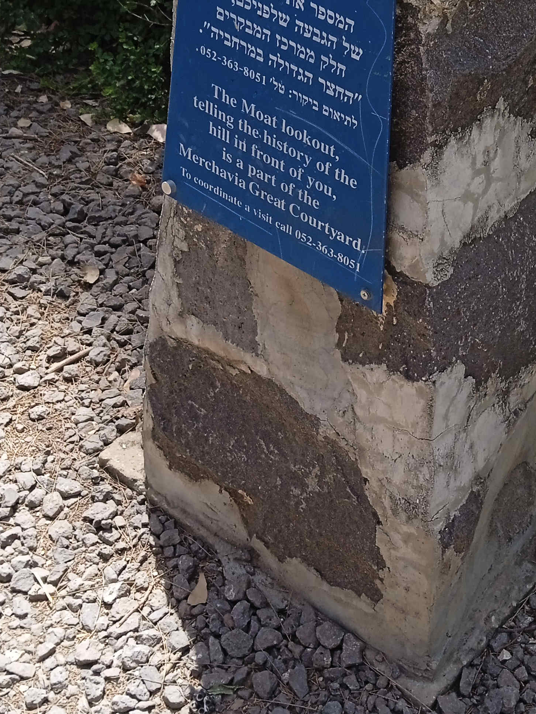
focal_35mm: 60
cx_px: 437
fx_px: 1239
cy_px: 185
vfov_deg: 31.6
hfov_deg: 24.0
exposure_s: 1/394
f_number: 2.2
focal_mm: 3.43
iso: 118
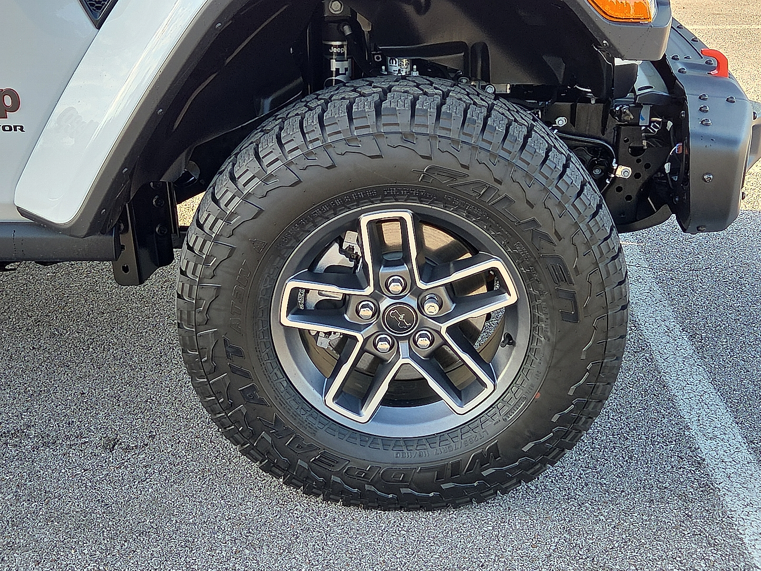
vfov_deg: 28.0
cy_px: 286
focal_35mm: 52
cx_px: 380
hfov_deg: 36.8
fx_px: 1143
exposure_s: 1/161
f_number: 1.8
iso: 25
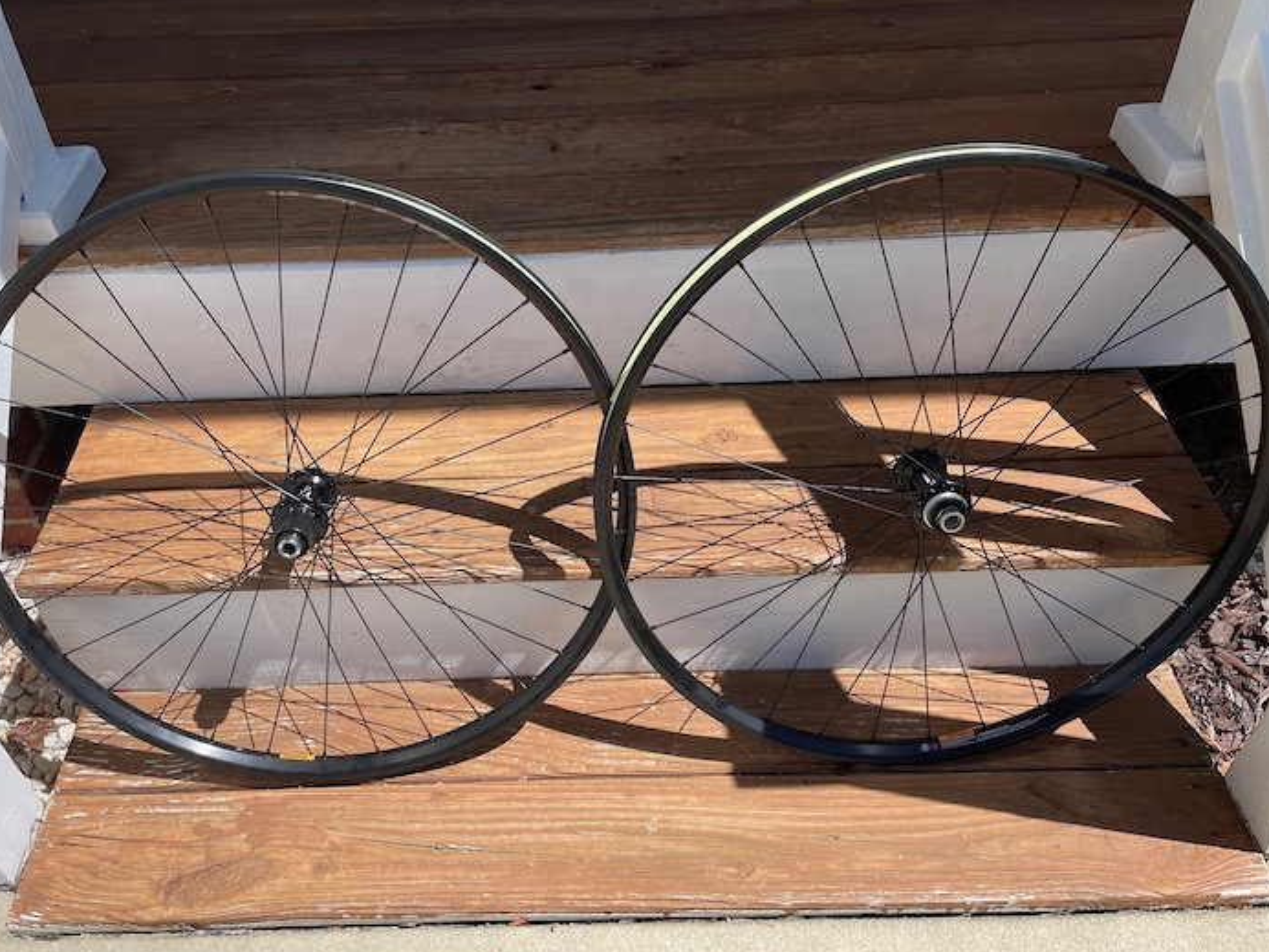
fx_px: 1100
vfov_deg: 46.8
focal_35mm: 30
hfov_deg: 59.9
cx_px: 577
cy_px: 447
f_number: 1.6
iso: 32
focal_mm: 4.2
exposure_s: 1/2506
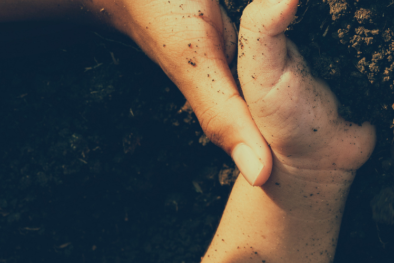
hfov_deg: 8.5
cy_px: -66
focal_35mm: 241
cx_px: 395
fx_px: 2636
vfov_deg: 5.7
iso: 500
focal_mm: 85
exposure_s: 1/400
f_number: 8
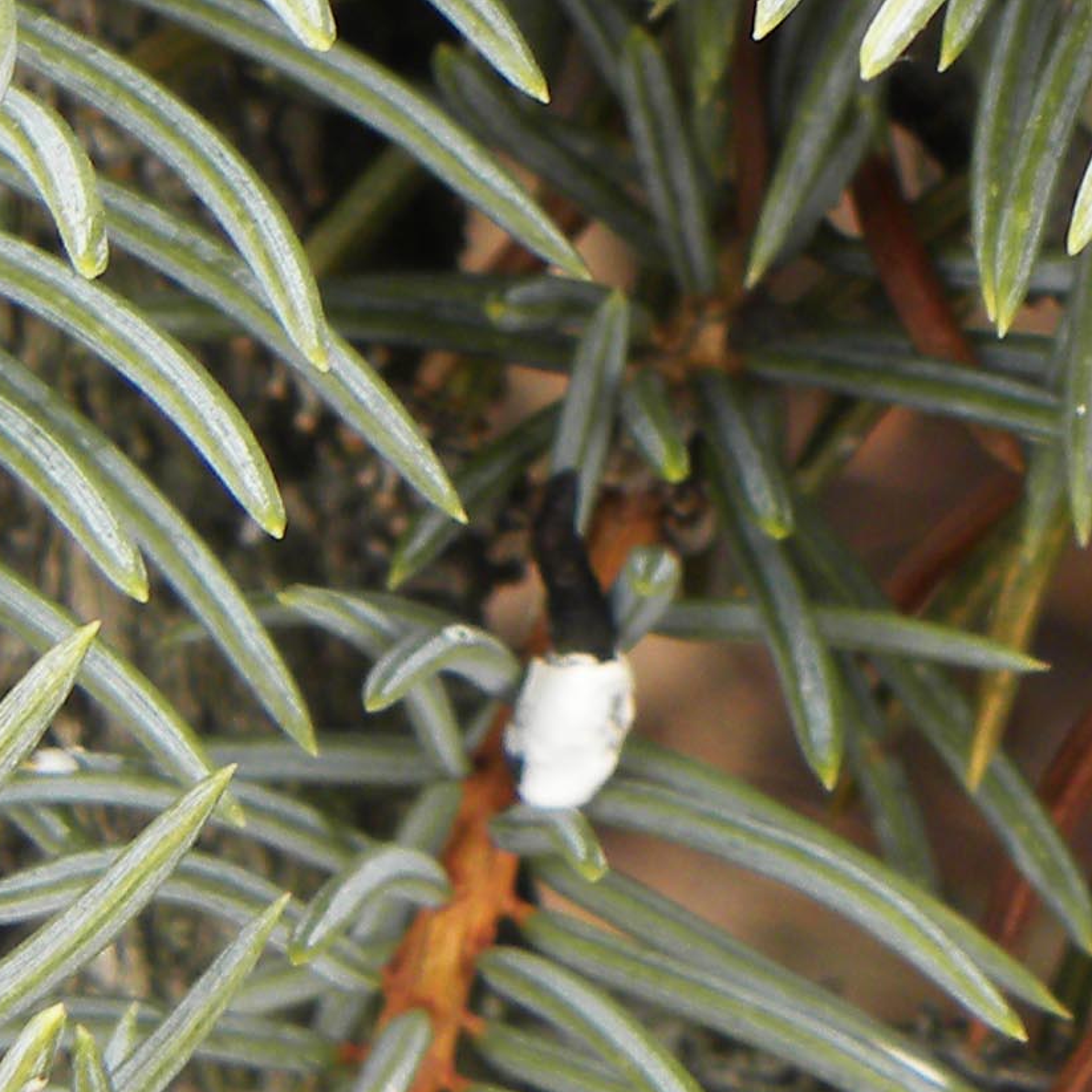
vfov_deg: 5.4
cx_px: 796
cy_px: -686
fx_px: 11492
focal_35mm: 322
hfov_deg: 5.4
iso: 64
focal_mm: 13.4
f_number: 4
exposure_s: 1/68
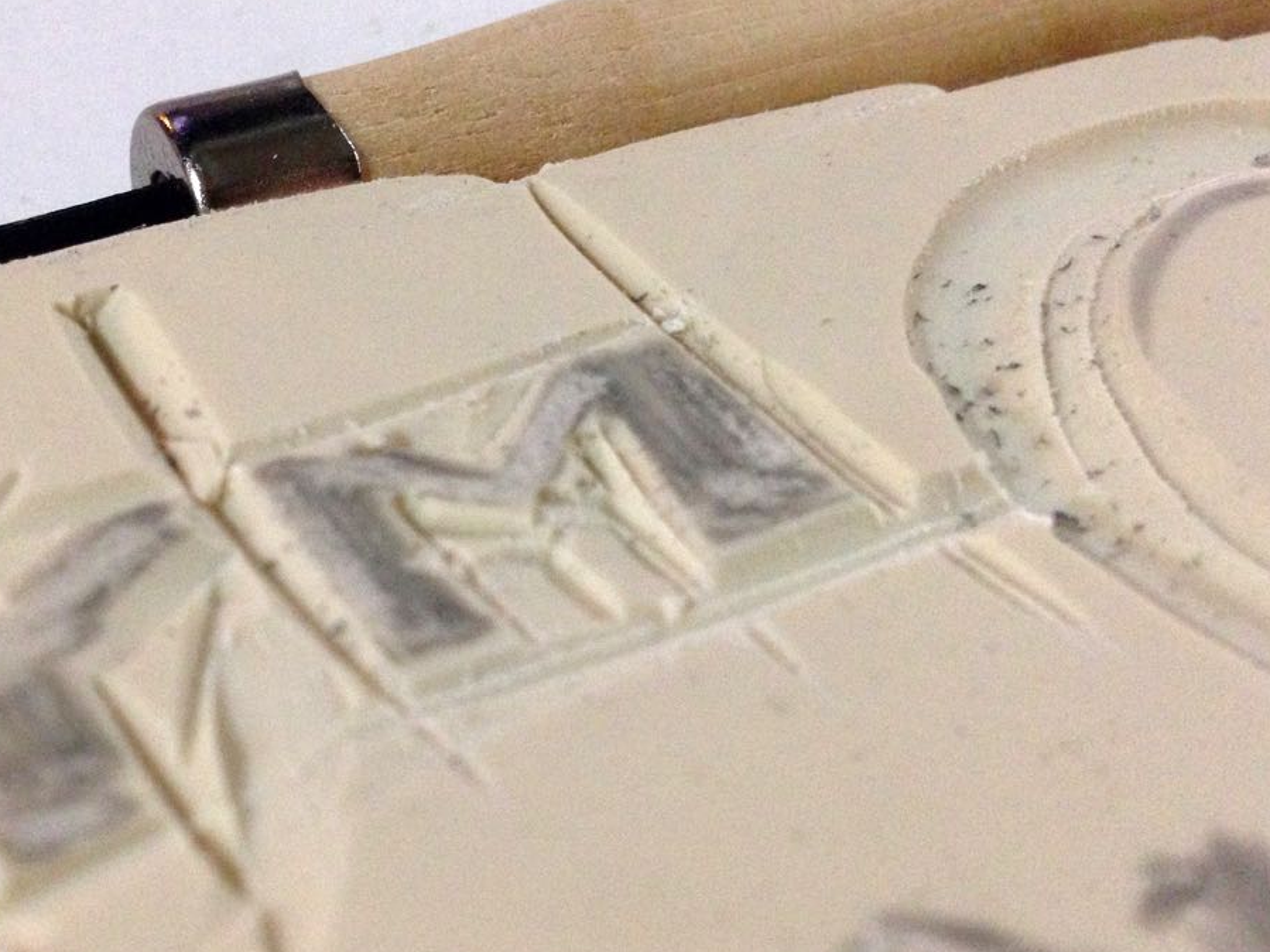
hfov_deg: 39.9
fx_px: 1724
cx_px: 414
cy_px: 561
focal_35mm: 47
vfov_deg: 30.8
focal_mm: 4.12
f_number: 2.4
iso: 320
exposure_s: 1/20
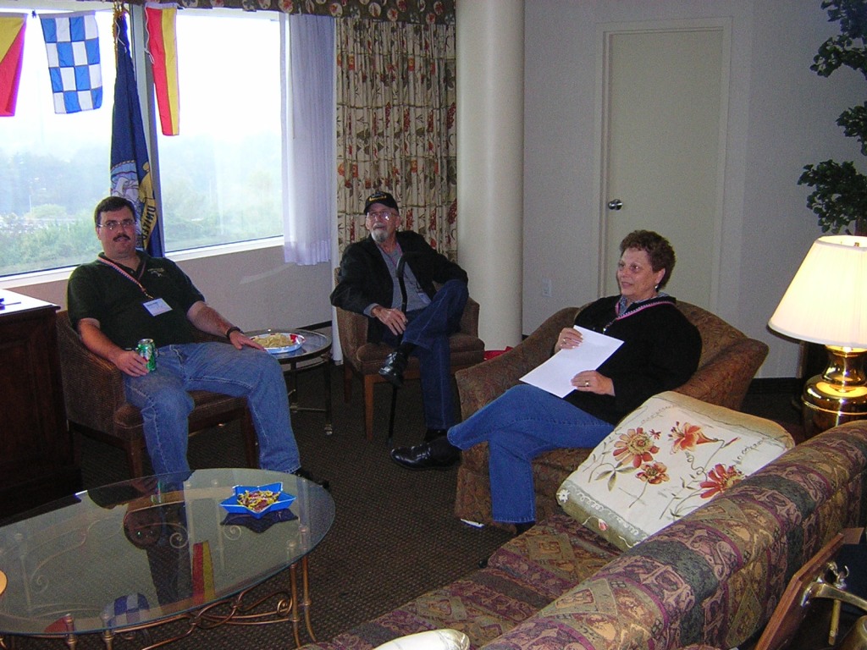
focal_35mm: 36
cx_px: 434
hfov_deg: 51.4
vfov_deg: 39.7
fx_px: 902
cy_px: 325
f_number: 2.6
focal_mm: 4.7
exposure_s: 1/60.1
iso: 400
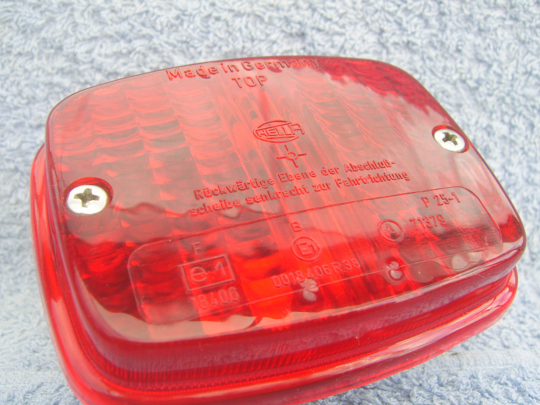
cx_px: 264
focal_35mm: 39
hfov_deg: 47.9
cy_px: 200
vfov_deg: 36.8
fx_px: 608
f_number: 4
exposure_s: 1/100
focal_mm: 7.8
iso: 50
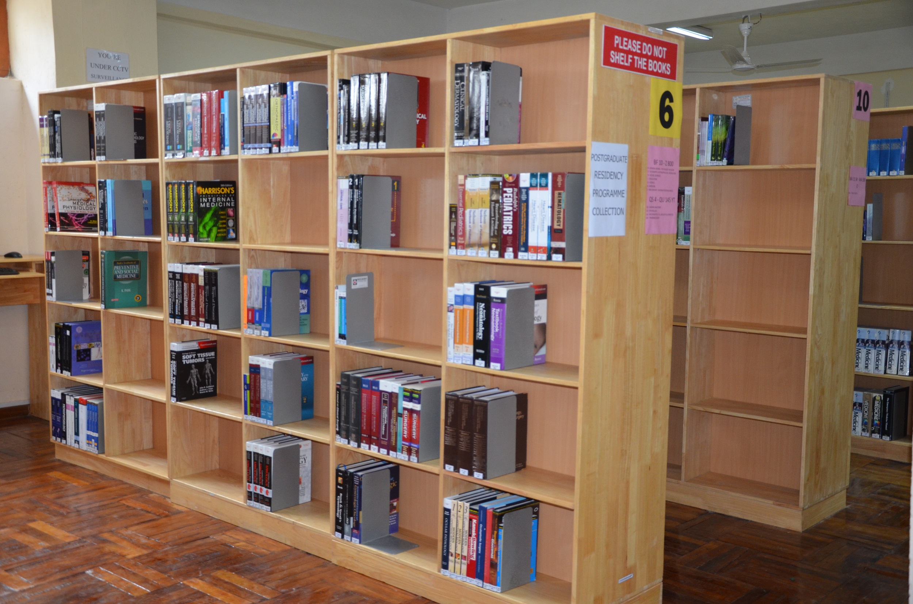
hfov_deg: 49.6
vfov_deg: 34.1
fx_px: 987
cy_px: 302
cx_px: 456
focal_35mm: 39
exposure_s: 1/60
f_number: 4
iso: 800
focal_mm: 26
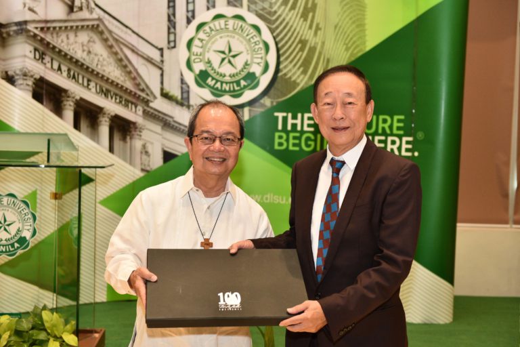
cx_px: 260
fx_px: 722
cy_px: 174
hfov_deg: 39.6
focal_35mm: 50
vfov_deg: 27.0
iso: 1600
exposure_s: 1/125
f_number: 3.2
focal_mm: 50
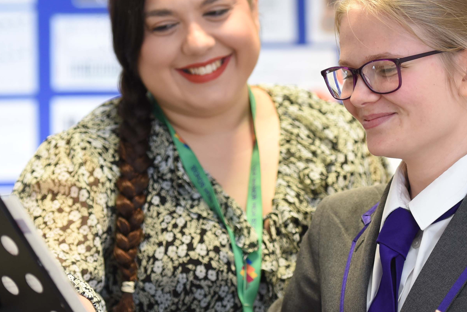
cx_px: 221
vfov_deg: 6.0
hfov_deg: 8.9
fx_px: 2984
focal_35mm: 230
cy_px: 130
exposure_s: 1/80
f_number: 3.2
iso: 640
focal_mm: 92
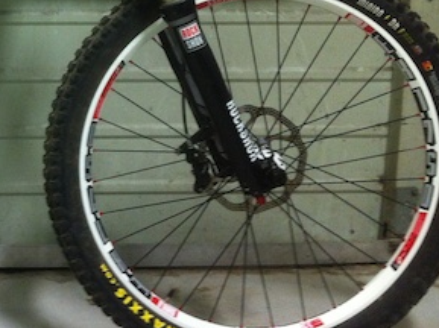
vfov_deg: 14.9
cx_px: -100
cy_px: -11
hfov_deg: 19.0
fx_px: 1229
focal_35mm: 97
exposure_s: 1/15
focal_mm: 3.85
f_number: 2.8
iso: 125
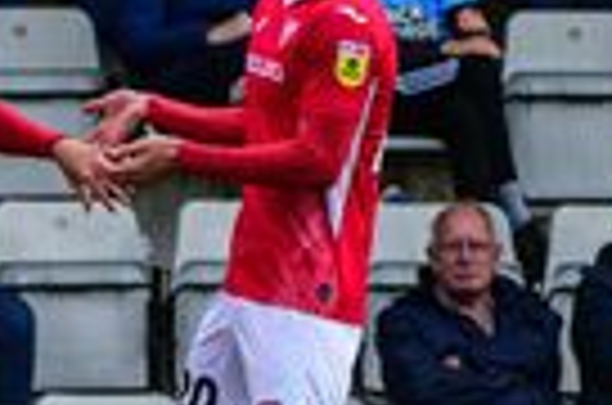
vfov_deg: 1.9
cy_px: 281
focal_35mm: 708
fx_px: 12008
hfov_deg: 2.9
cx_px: -117
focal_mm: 200
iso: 220
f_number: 4
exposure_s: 1/1000
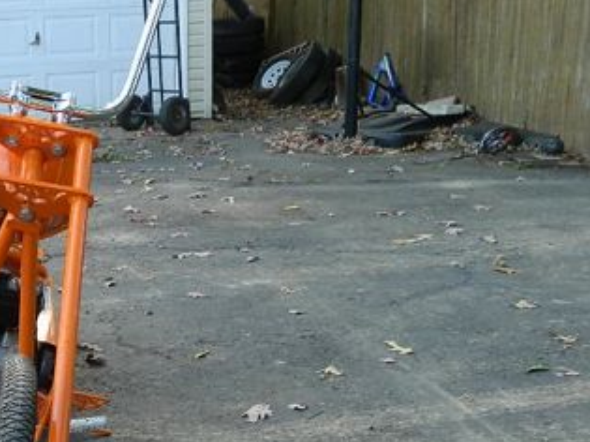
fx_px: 1073
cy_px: 328
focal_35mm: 63
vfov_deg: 23.1
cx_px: 54
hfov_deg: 29.4
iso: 80
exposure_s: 1/60
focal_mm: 5.6
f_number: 3.2
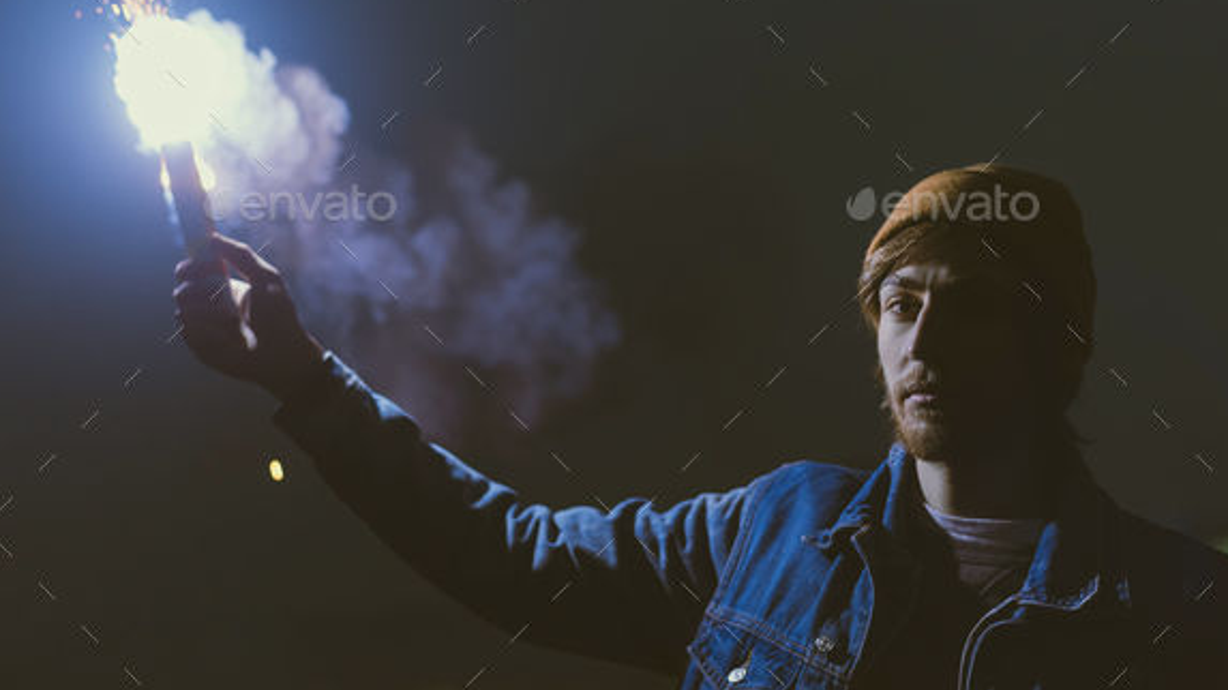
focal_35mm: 54
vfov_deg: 22.2
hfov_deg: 38.5
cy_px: 306
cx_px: 615
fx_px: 1758
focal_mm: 50
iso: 1000
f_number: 2.2
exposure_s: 1/200
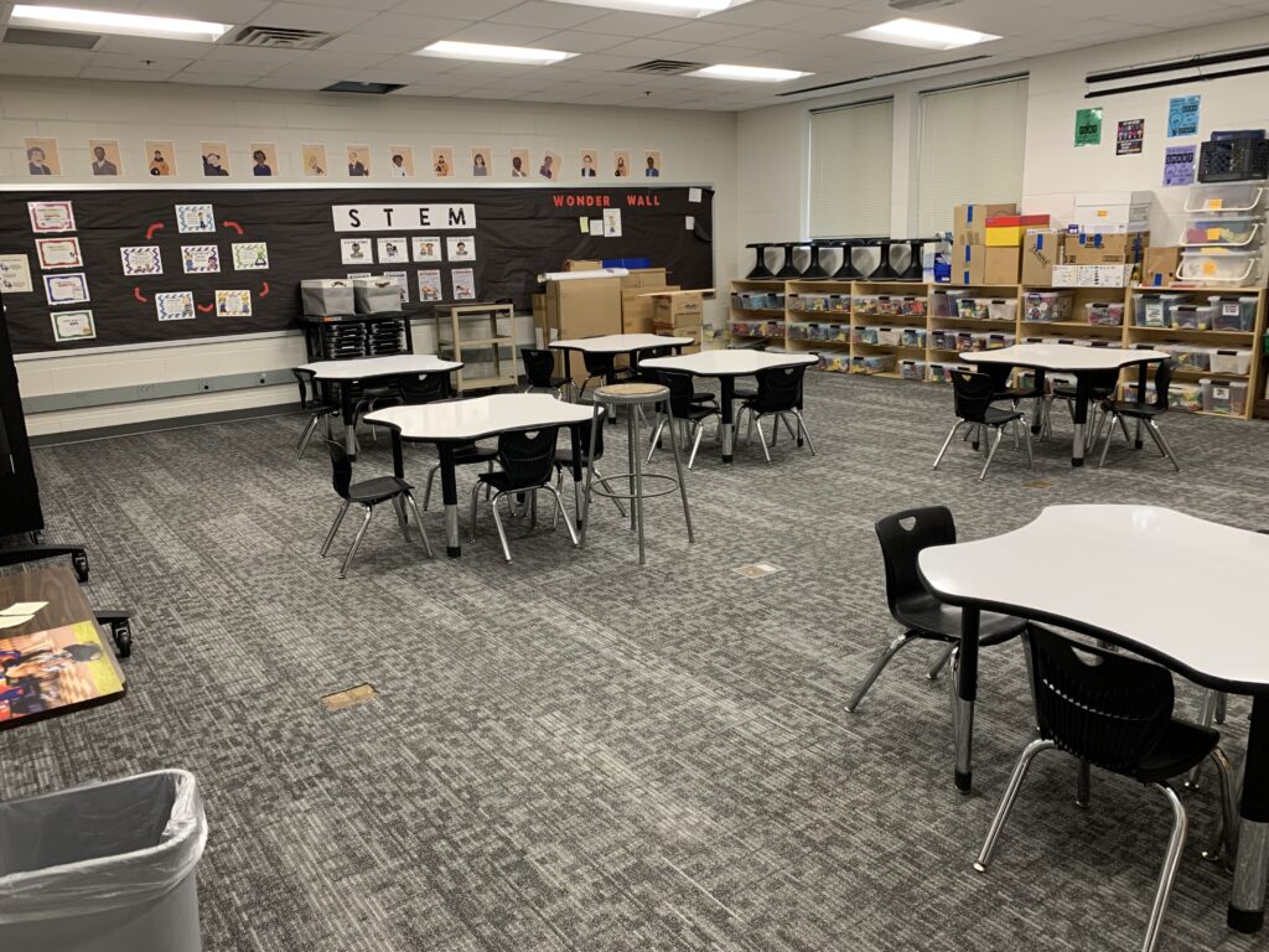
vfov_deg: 53.1
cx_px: 634
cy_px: 476
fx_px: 953
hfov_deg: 67.3
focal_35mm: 26
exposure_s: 1/60
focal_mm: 4.25
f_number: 1.8
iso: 125
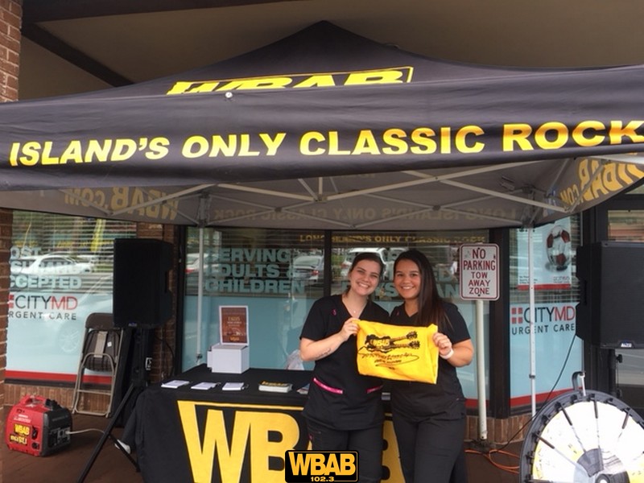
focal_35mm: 29
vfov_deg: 48.2
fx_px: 540
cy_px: 242
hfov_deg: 61.7
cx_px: 322
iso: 25
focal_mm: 4.15
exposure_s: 1/120
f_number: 2.2
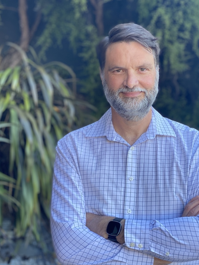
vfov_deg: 25.3
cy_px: 150
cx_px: 134
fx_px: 590
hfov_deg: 19.1
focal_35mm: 77
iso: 40
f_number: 2
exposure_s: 1/122
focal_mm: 6
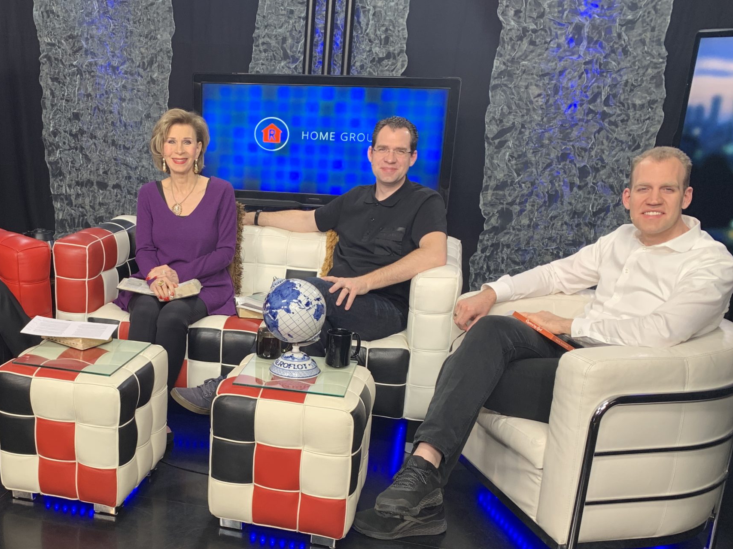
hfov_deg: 46.8
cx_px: 225
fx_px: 826
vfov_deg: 36.3
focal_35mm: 39
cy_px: 377
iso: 64
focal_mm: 4.25
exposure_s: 1/50
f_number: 1.8
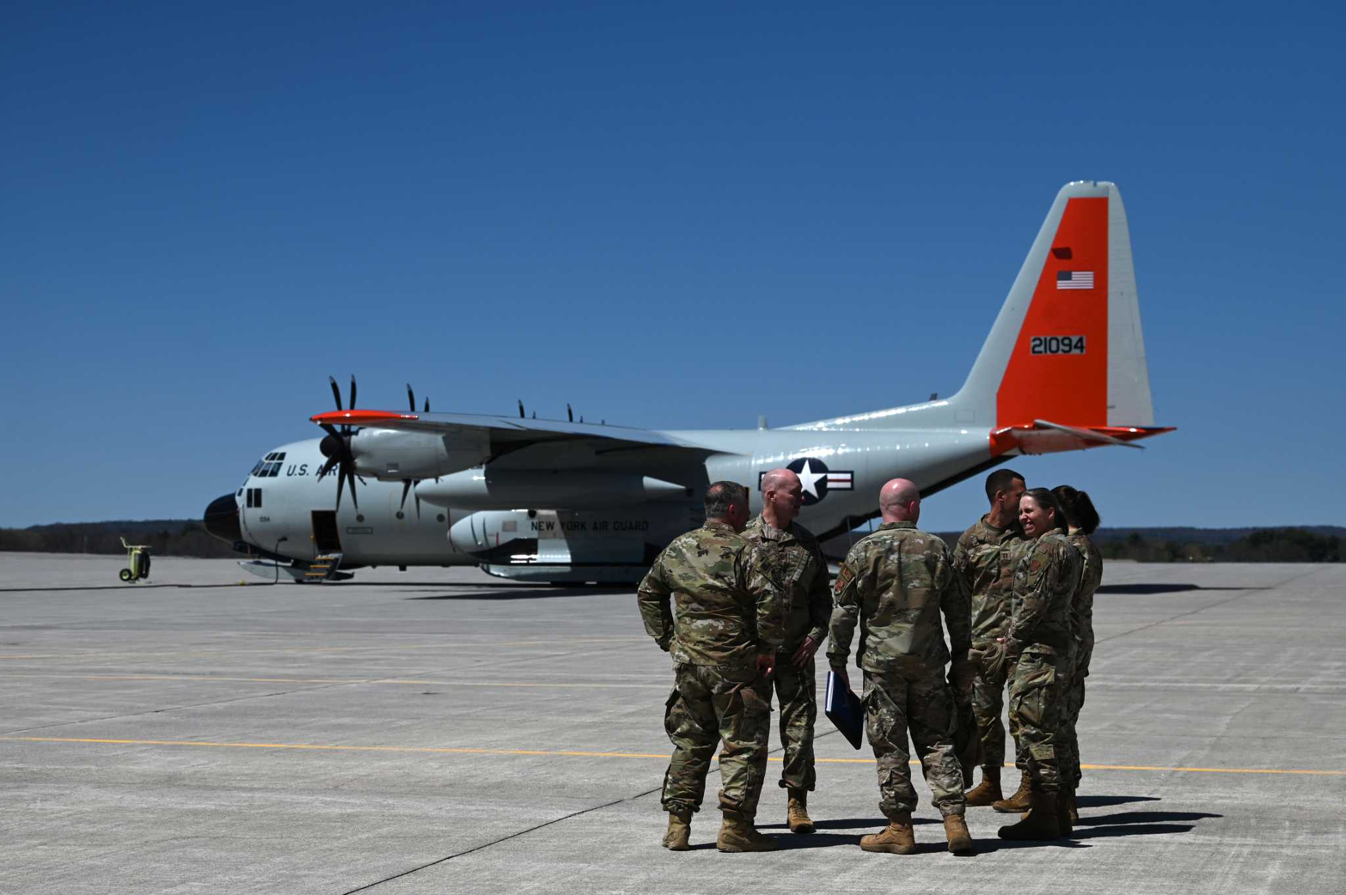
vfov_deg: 19.4
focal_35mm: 70
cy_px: 448
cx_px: 673
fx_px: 2615
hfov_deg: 28.9
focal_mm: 70
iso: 280
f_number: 5.6
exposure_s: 1/8000
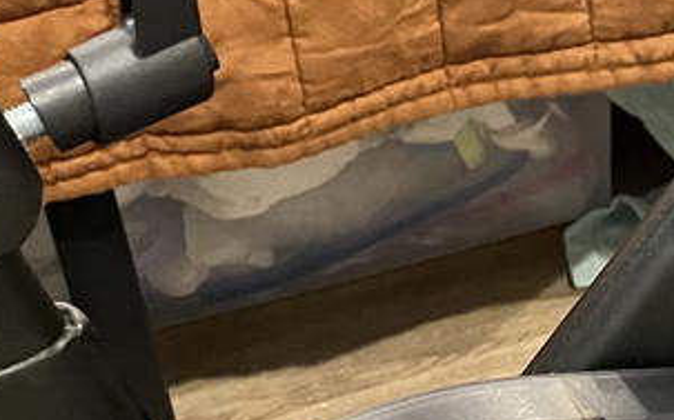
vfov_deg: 12.8
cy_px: 479
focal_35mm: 100
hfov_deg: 18.7
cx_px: 977
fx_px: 1836
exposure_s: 1/30
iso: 800
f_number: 1.6
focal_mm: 5.1
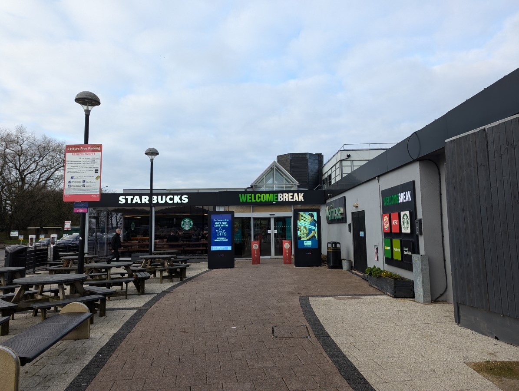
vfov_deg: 56.9
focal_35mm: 24
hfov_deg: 71.5
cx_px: 260
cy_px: 196
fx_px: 360
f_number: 1.85
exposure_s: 1/615
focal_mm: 6.81
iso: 52
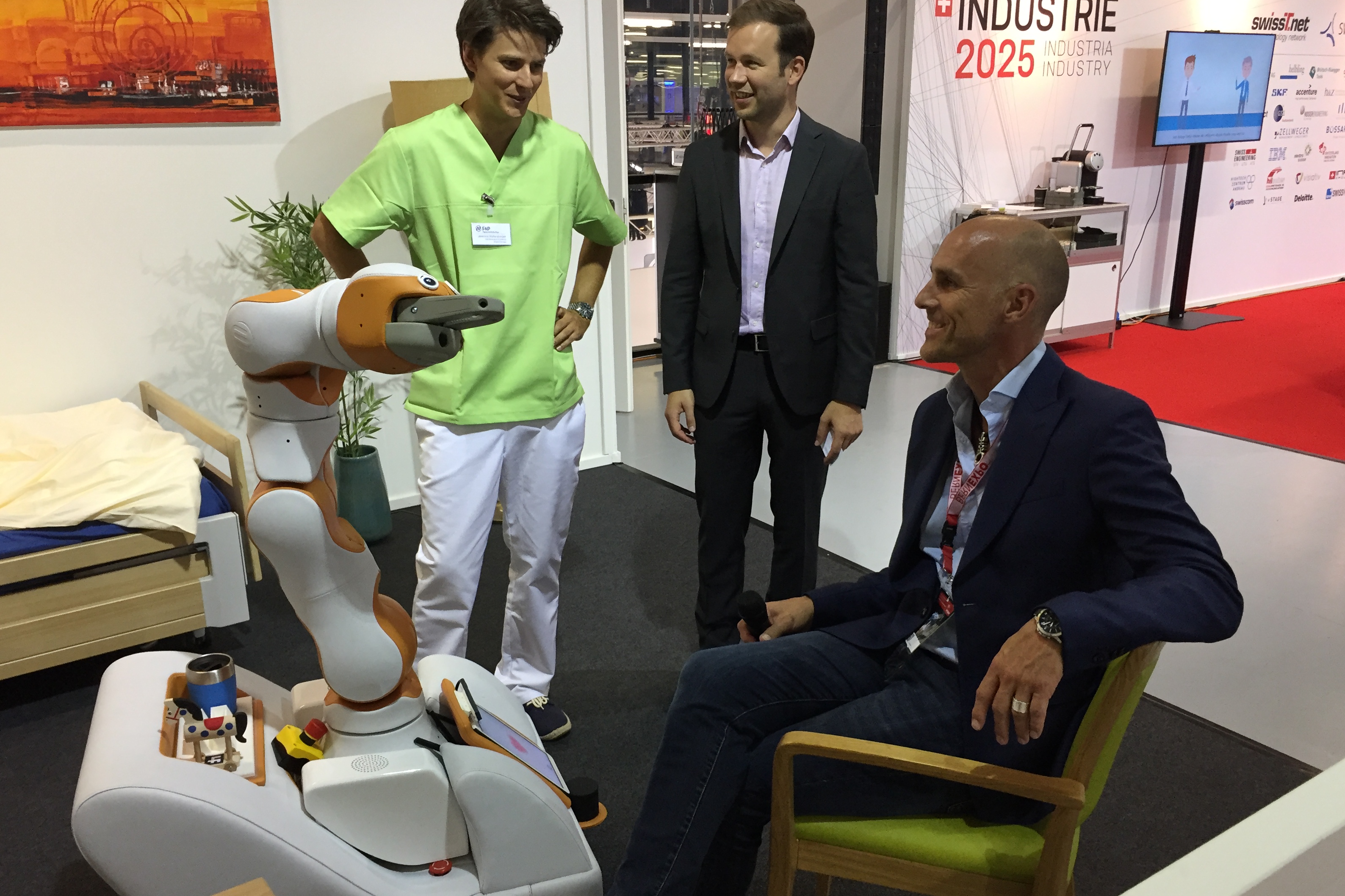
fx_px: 1158
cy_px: 492
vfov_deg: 42.3
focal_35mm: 31
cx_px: 677
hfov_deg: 60.3
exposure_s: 1/33
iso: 80
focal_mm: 4.15
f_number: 2.2
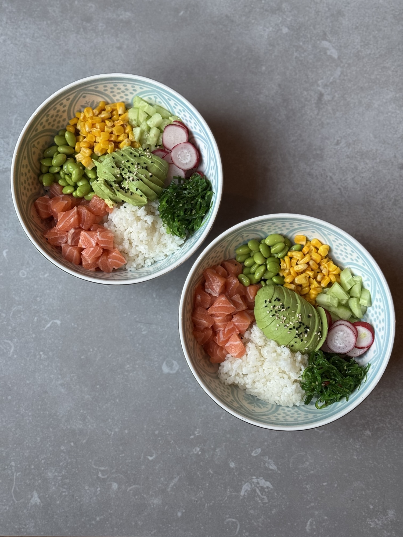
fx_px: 745
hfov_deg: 30.3
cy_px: 268
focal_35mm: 48
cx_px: 202
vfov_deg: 39.7
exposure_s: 1/33
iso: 250
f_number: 1.78
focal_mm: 6.76
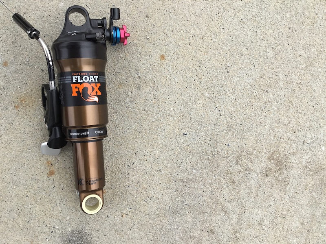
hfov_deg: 58.4
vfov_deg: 45.4
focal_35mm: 31
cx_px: 163
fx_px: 292
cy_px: 122
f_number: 2.4
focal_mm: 3.3
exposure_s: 1/374
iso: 25
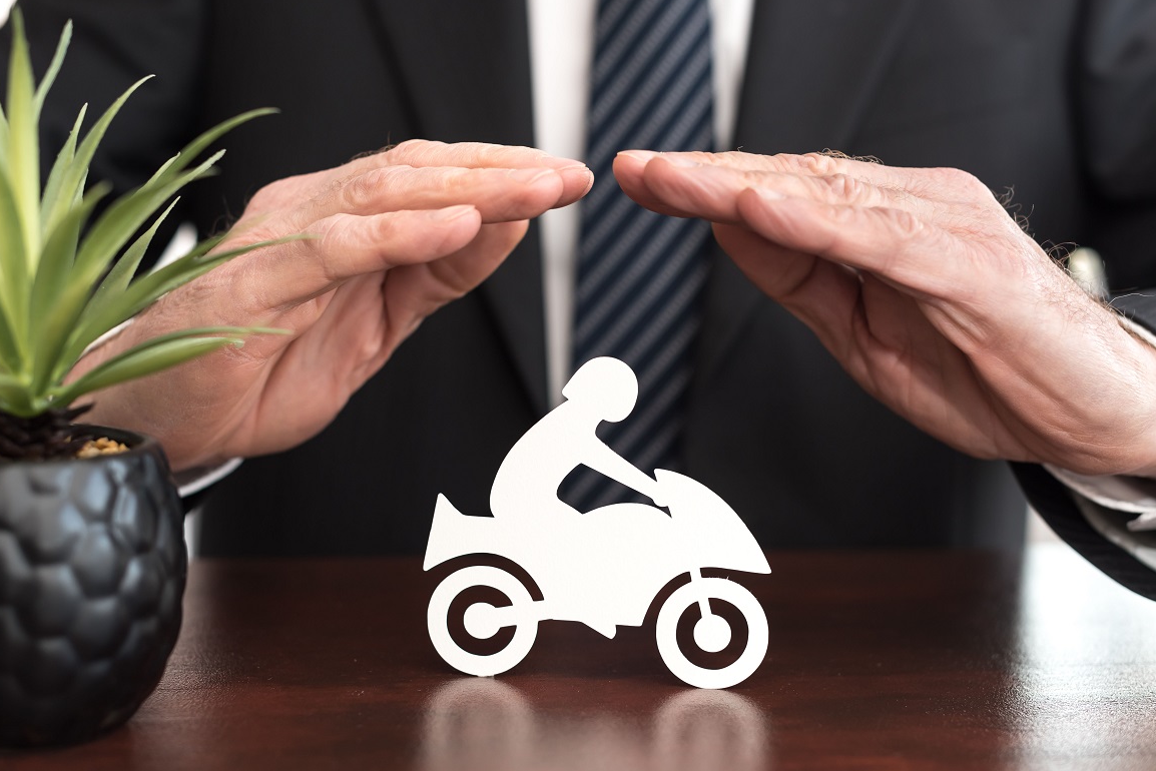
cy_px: 388
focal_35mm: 52
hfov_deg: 38.2
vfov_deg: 26.0
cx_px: 588
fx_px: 1670
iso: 400
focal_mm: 50
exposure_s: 1/200
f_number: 3.5
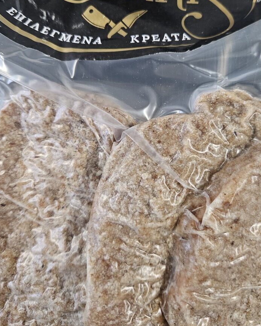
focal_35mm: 31
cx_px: 151
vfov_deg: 56.8
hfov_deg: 46.9
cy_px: 132
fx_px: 299
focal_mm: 5.4
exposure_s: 1/100
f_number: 1.8
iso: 320
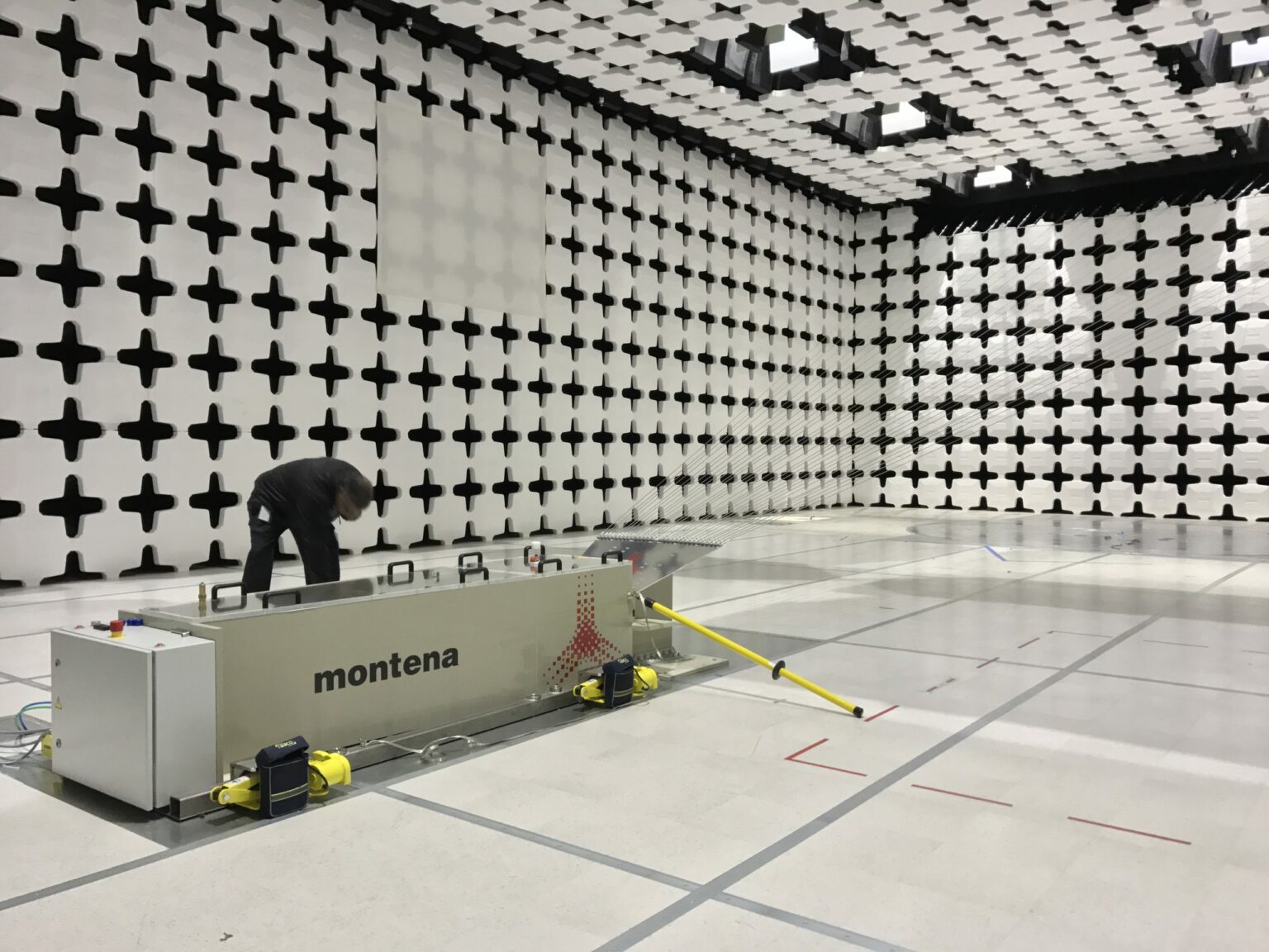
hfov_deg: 63.4
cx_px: 634
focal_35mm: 28
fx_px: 1026
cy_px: 476
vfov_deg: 49.7
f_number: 1.8
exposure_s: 1/30
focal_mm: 3.99
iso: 125
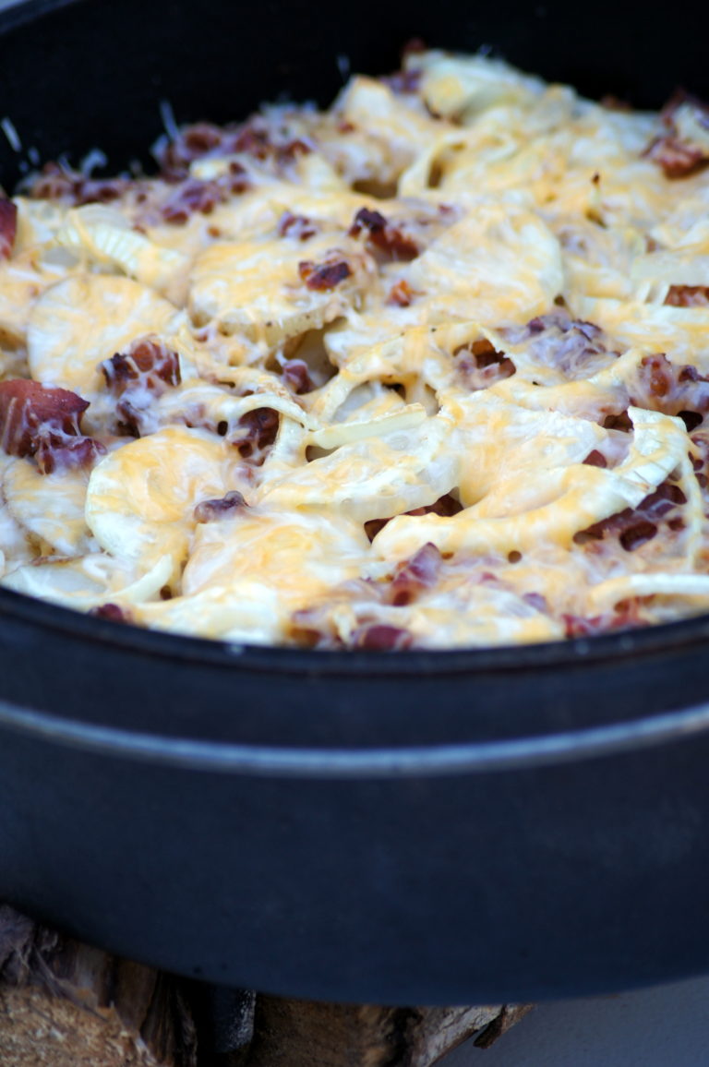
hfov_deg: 10.1
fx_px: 3997
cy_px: 534
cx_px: 354
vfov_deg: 15.2
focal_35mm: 135
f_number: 4
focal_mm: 90
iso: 160
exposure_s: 1/160
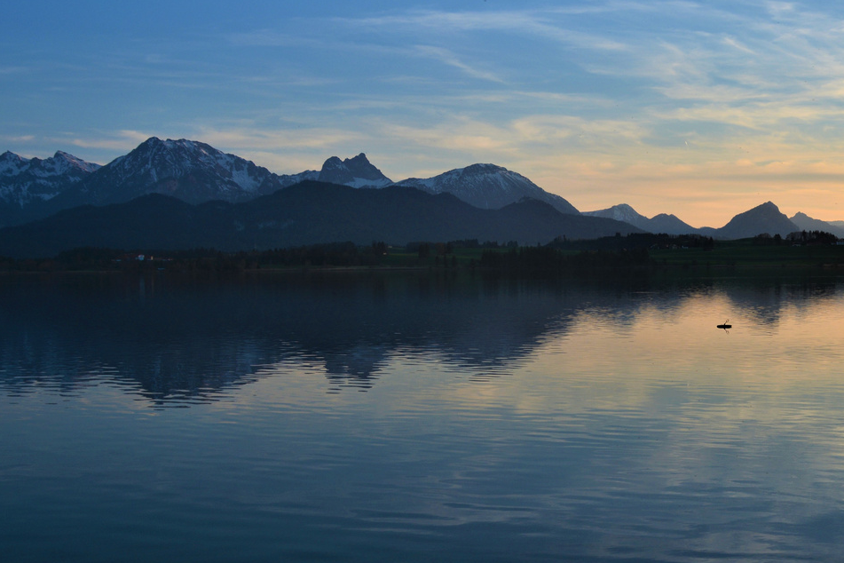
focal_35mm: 46
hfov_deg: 41.3
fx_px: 1078
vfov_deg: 29.2
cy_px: 314
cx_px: 650
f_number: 8
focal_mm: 18
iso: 125
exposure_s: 1/250
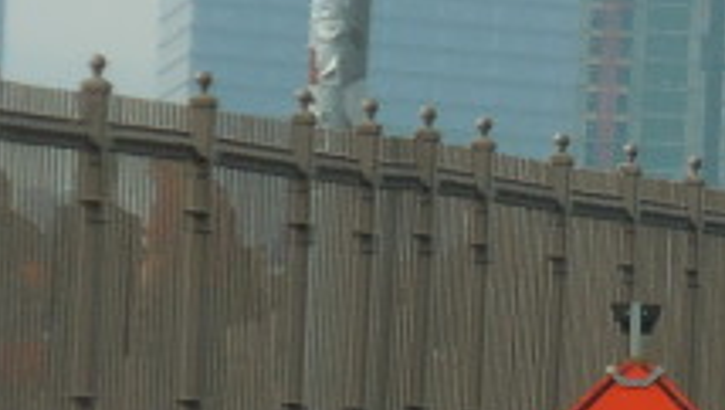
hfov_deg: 2.8
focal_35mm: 775
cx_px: 1501
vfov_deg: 1.6
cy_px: 261
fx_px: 14917
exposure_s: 1/640
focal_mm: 26.8
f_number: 5.4
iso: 125
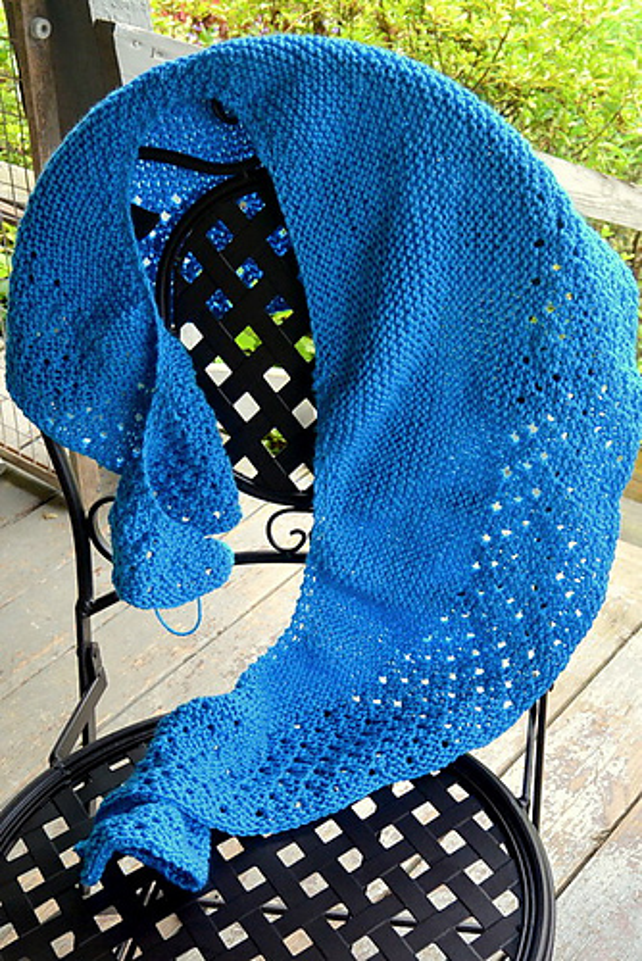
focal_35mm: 42
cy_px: 480
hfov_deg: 31.9
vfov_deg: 46.4
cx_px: 321
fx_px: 1122
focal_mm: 15.6
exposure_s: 1/200
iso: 400
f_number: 4.2
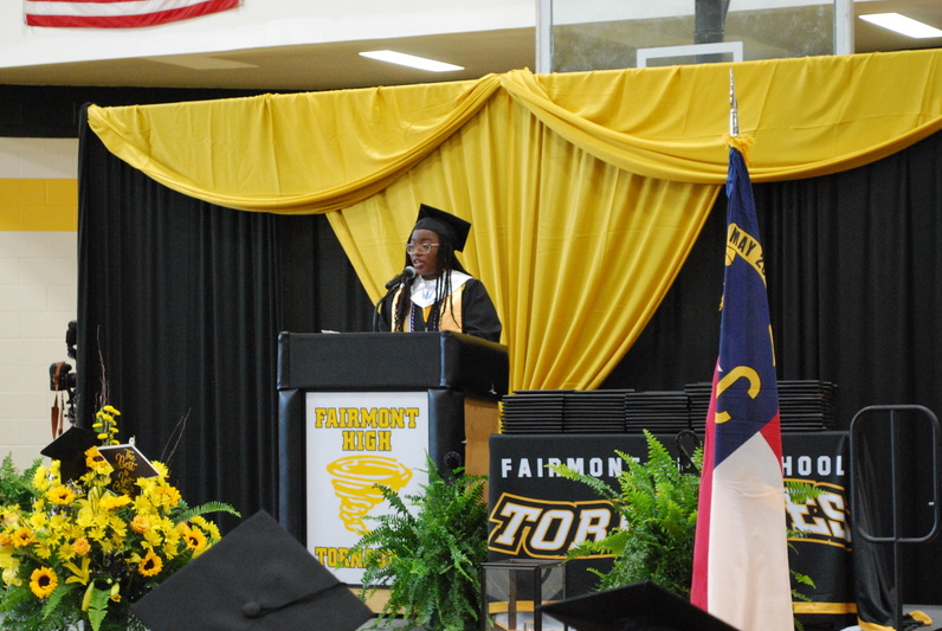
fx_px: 2715
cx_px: 477
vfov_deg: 13.2
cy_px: 392
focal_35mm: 104
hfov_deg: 19.7
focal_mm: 55
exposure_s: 1/30
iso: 1600
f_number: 5.6
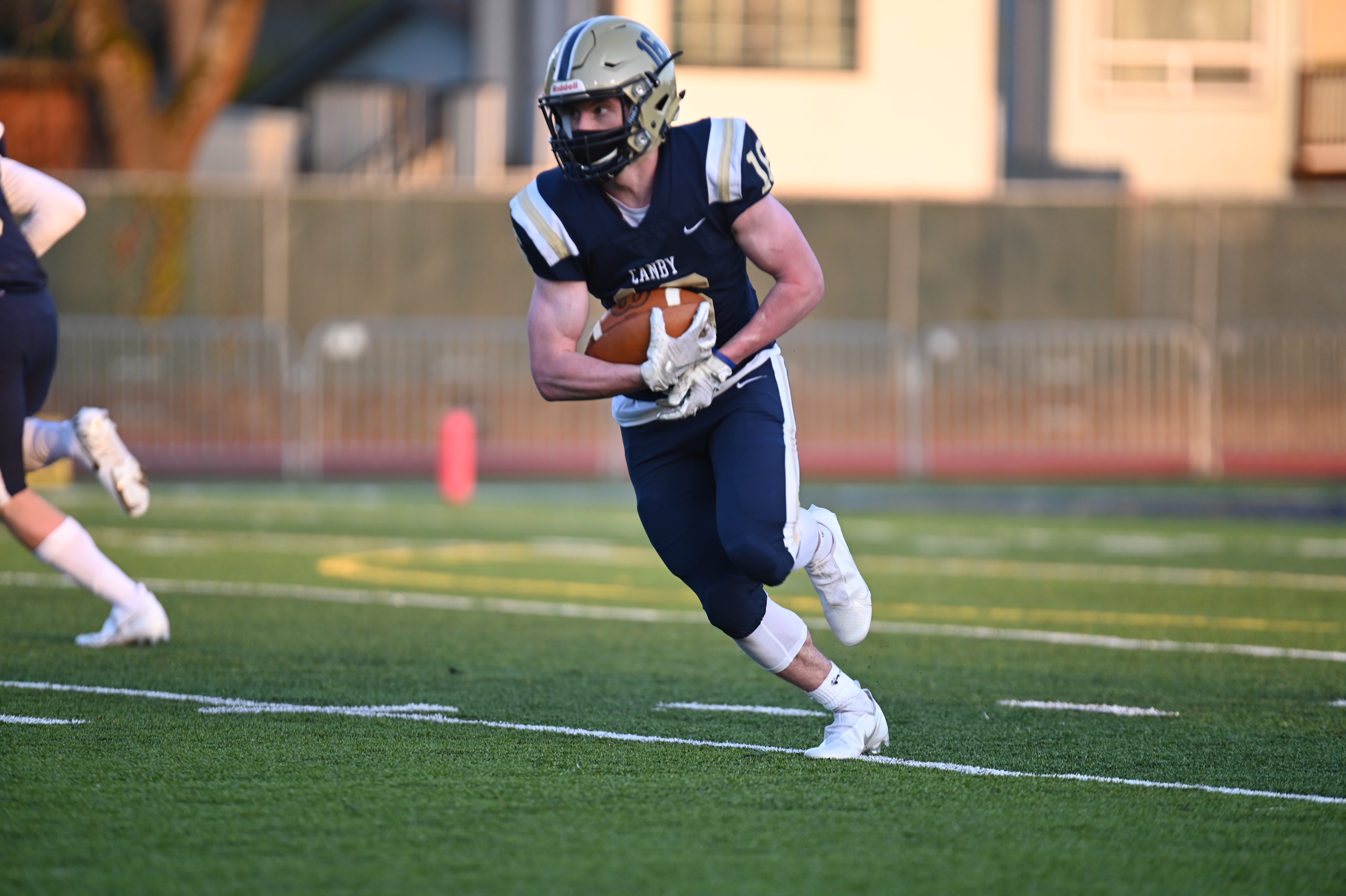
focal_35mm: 300
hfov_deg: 6.9
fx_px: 11209
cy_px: 448
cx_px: 673
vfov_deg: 4.6
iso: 1000
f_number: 2.8
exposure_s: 1/1250
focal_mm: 300
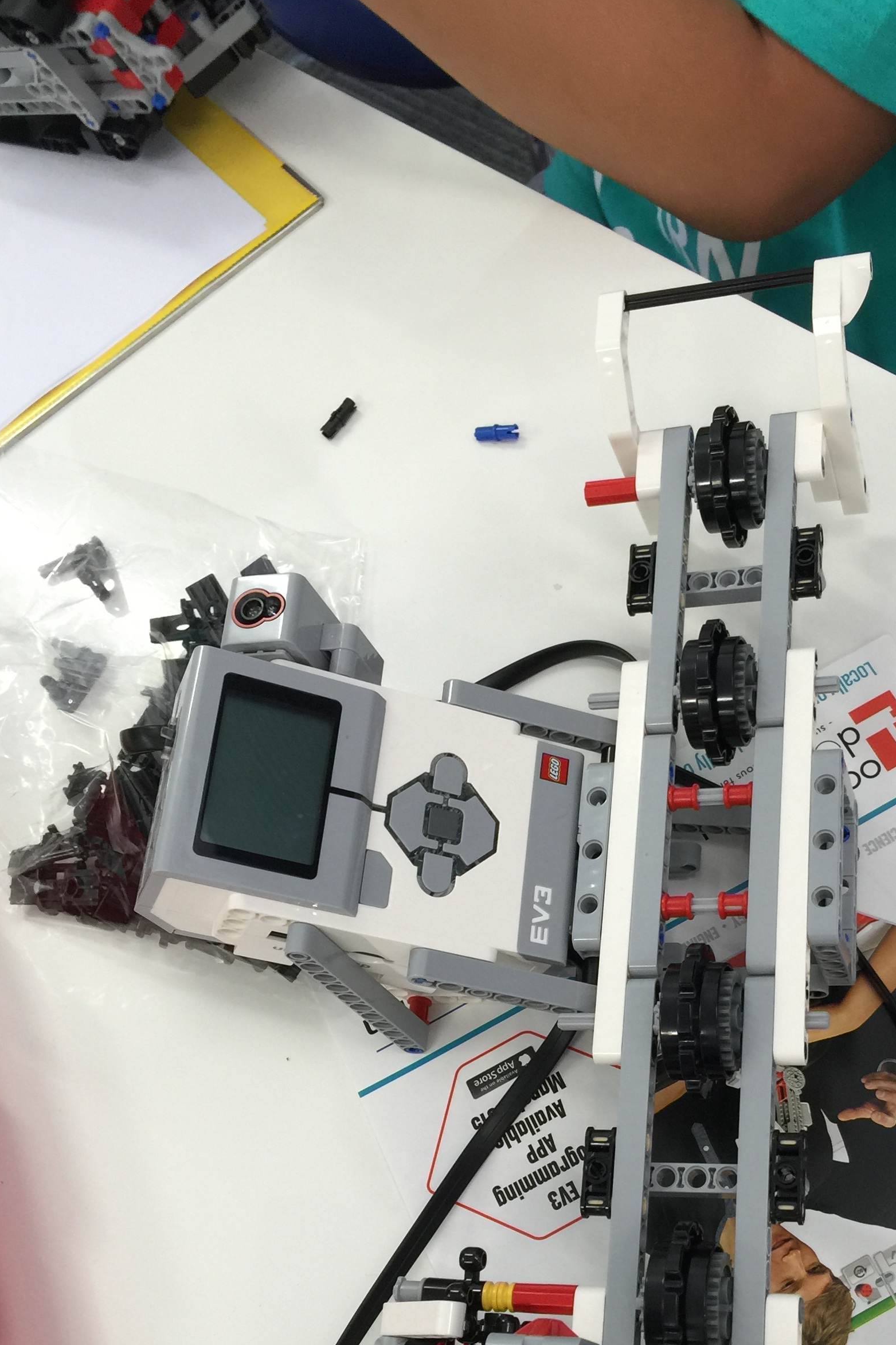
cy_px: 923
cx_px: 598
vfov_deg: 45.5
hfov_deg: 31.6
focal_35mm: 42
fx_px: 1568
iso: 40
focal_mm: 4.15
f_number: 2.2
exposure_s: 1/33
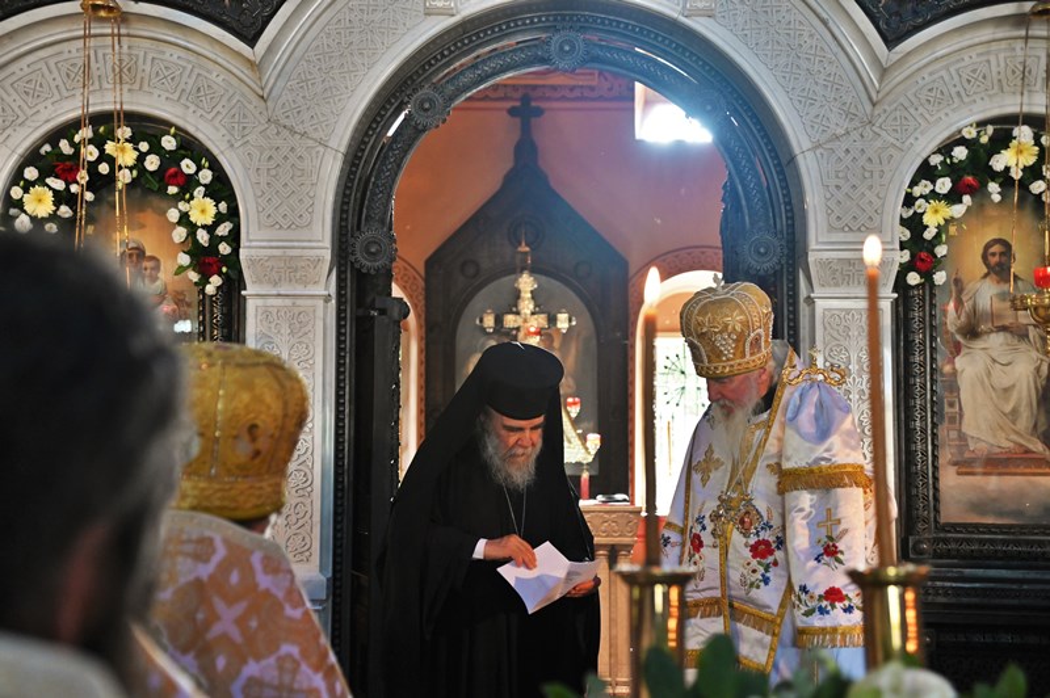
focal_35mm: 60
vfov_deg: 22.6
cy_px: 349
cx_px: 525
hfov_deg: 33.4
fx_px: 1749
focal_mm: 60
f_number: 4.8
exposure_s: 1/100
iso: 3200
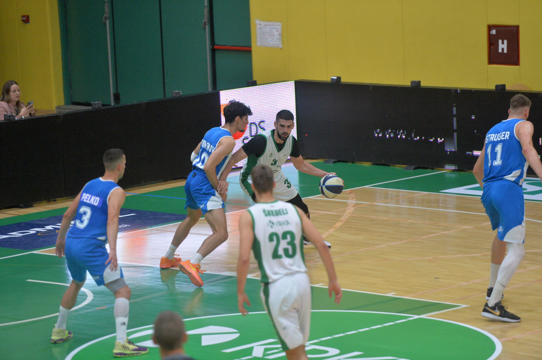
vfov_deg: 6.9
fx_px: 3008
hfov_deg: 10.3
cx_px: 271
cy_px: 180
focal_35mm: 200
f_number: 2.8
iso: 4000
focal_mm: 200
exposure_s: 1/1000
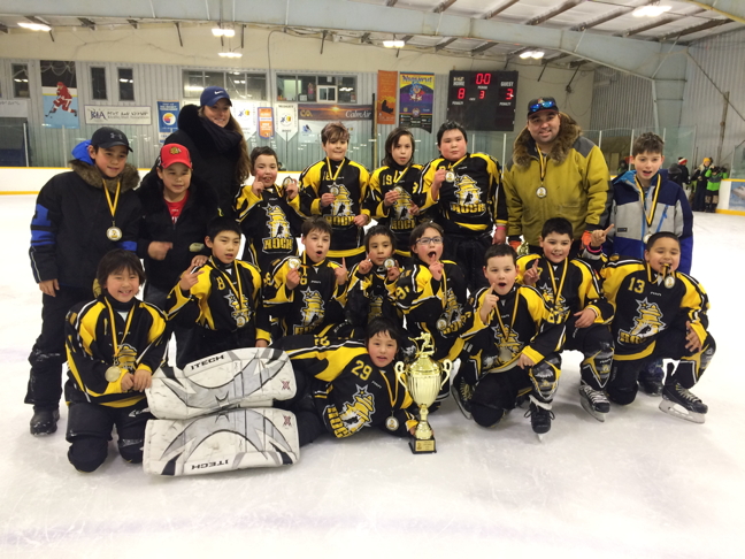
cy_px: 280
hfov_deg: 61.7
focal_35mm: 29
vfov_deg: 48.2
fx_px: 624
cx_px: 372
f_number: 2.2
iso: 64
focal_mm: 4.15
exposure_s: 1/30
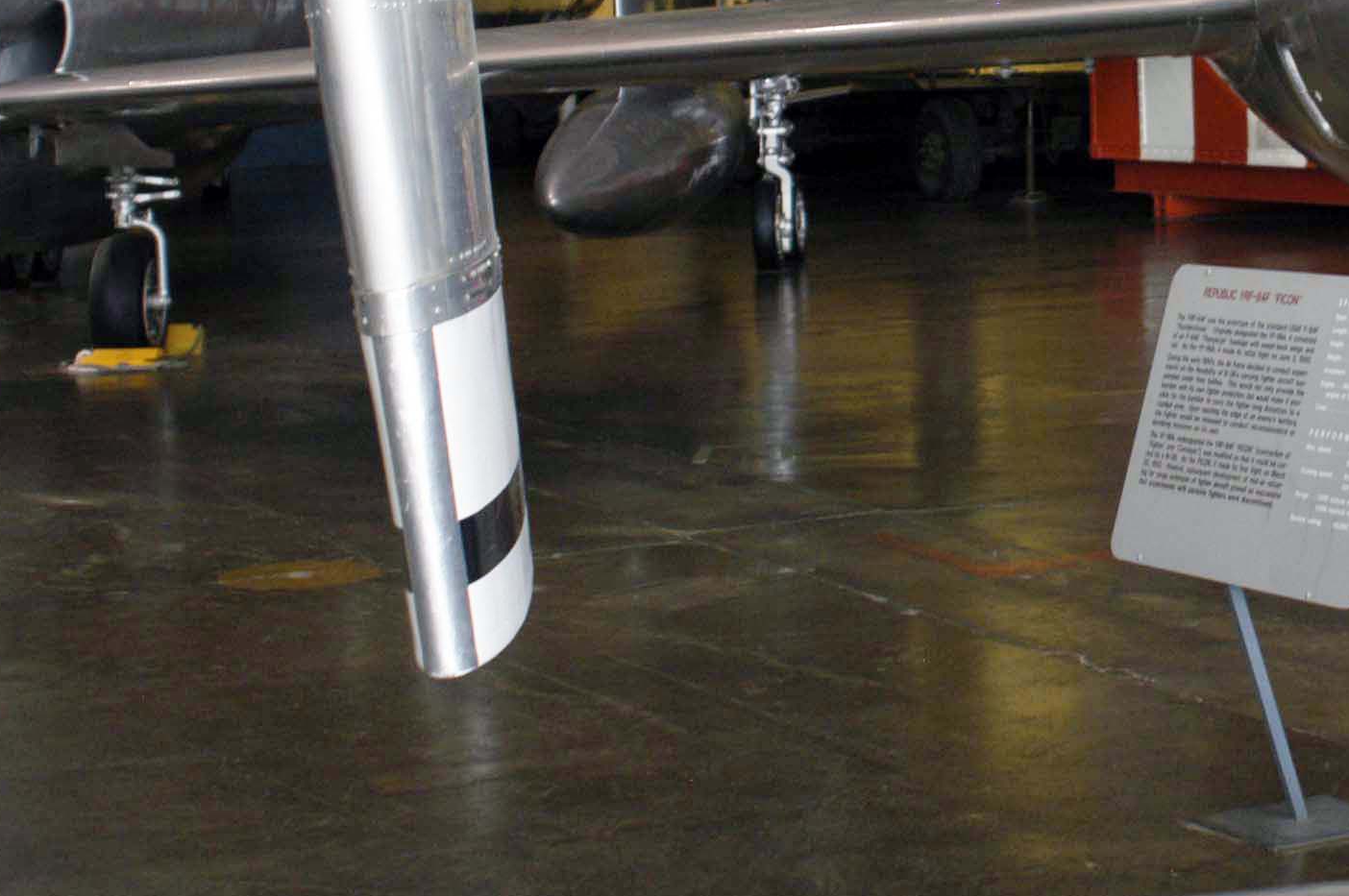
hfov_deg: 22.0
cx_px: 1292
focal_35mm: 90
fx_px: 3369
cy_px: 35
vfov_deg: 14.9
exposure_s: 1/60
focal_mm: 28
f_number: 4
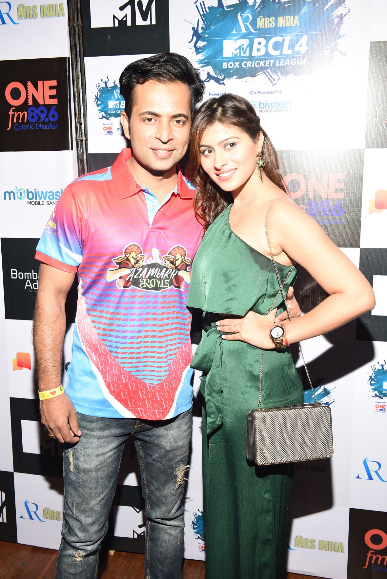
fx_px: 580
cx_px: 194
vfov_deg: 53.1
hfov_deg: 36.9
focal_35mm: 36
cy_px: 290
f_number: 5.6
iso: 800
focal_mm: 36
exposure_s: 1/160
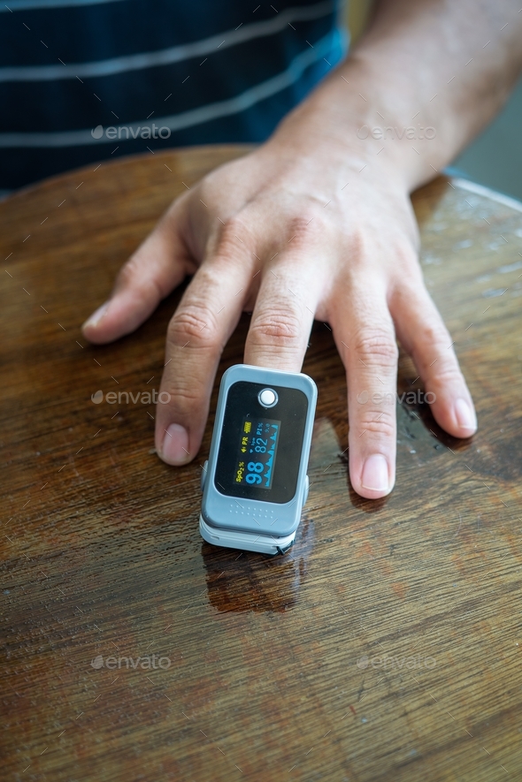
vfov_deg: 39.6
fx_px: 1087
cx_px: 261
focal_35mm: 50
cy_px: 391
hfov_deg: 27.0
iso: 200
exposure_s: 1/60
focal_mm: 50
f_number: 4
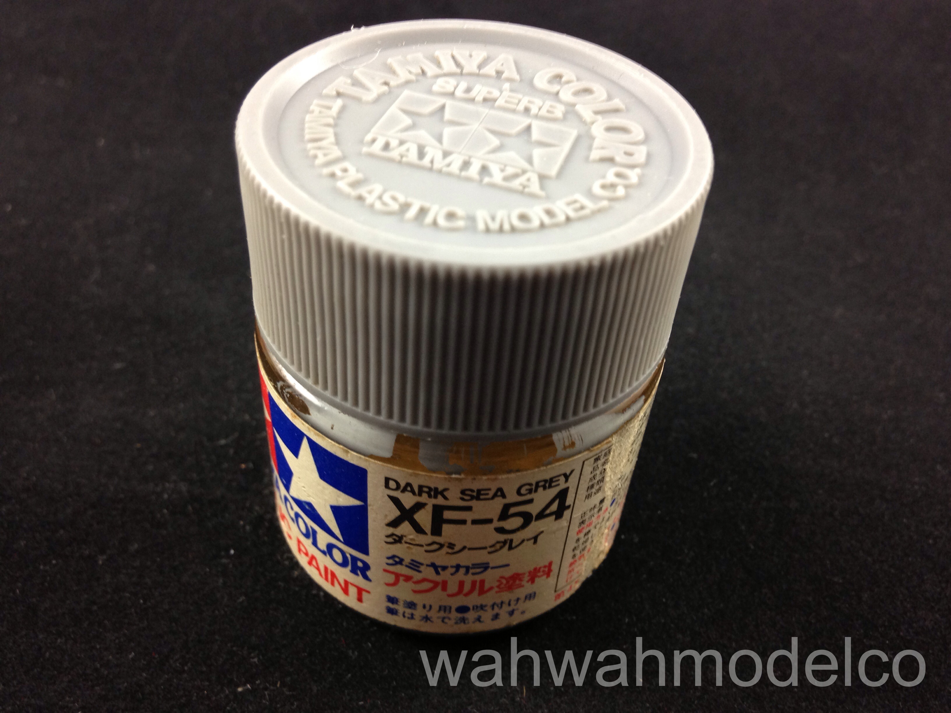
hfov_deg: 55.4
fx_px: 907
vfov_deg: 42.9
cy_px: 356
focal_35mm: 33
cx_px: 476
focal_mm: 4.13
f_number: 2.4
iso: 100
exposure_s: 1/20
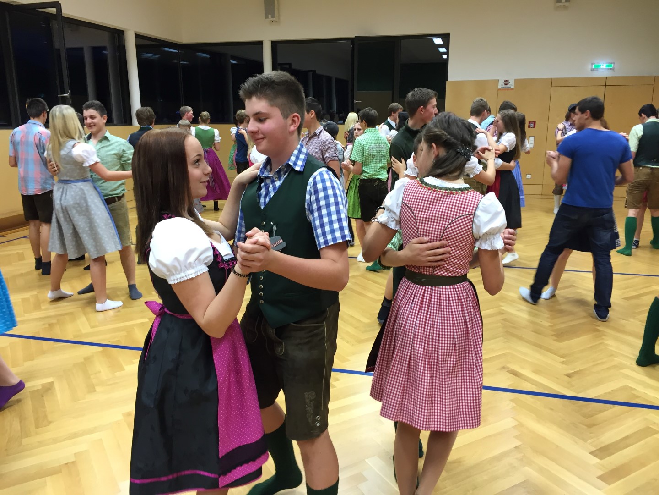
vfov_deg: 48.2
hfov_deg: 61.7
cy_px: 248
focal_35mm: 29
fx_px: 552
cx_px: 330
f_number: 2.2
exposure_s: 1/33
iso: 80
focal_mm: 4.15
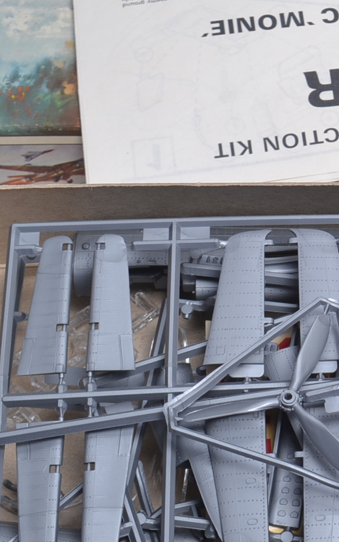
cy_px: 277
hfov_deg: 12.7
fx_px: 1448
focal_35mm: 98
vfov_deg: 21.2
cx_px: 501
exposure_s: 1/80
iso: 100
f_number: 9
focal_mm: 26
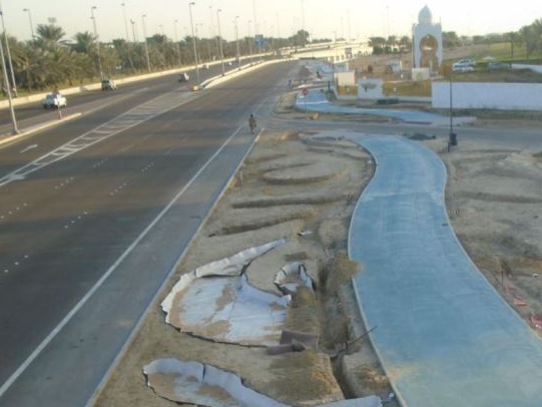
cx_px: 403
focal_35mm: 49
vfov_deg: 29.3
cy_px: 295
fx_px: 768
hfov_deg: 38.0
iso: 100
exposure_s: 1/320
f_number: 3.2
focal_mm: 4.6
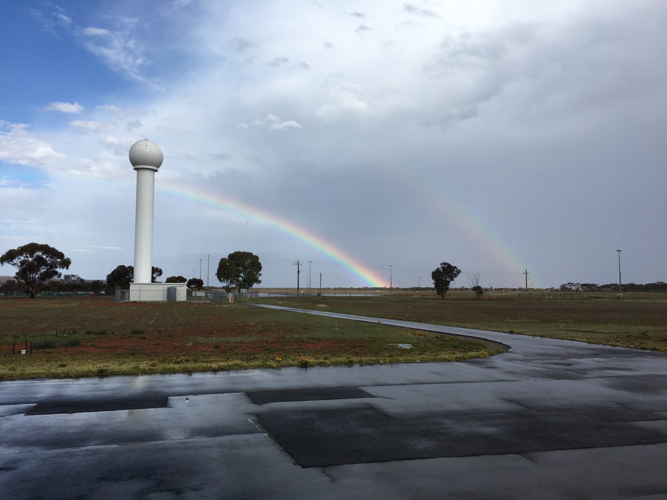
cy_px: 250
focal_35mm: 29
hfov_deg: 61.7
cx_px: 334
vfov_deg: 48.2
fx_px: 559
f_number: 2.2
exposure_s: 1/1709
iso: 25
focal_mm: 4.15
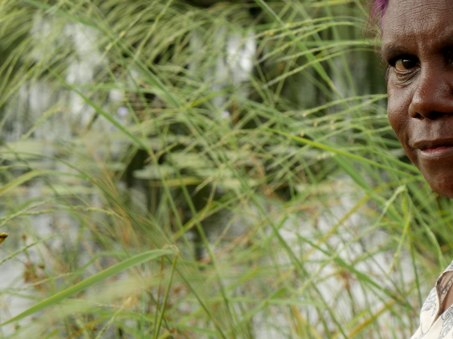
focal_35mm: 124
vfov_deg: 11.9
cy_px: 88
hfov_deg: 15.7
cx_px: 432
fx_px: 1622
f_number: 5
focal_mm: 32
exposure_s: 1/80
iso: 400
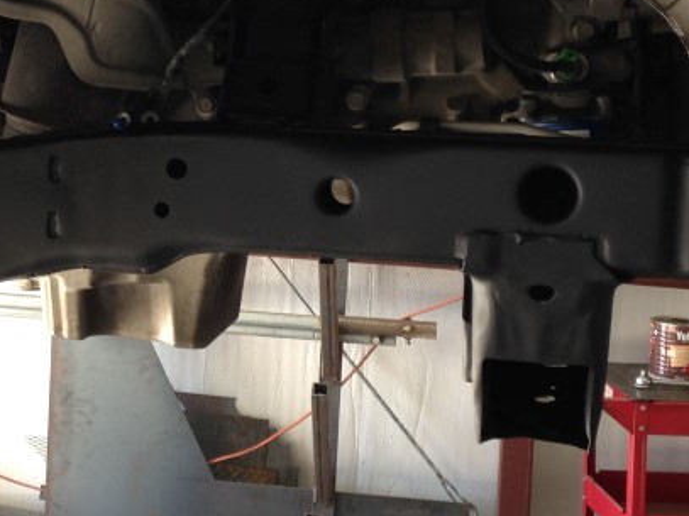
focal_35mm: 83
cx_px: 230
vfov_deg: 17.7
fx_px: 1652
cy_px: 178
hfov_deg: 23.5
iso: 50
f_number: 2.4
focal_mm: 4.12
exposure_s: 1/40
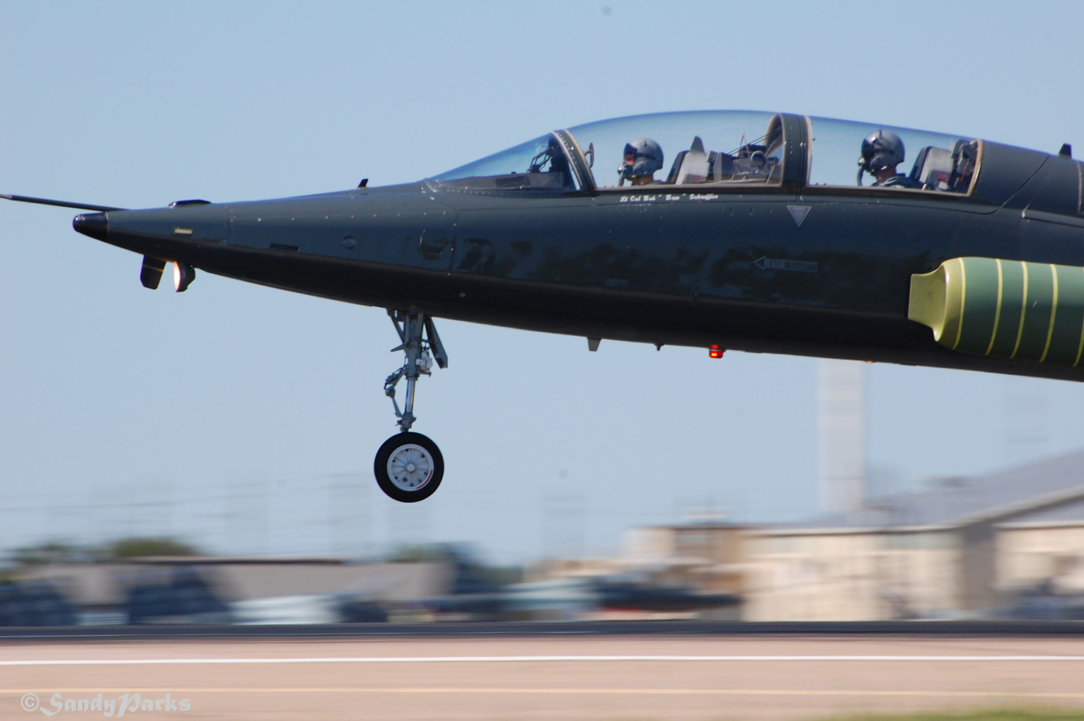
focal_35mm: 450
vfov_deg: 3.0
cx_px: 542
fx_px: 13538
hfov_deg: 4.6
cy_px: 360
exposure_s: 1/250
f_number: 13
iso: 200
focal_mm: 300
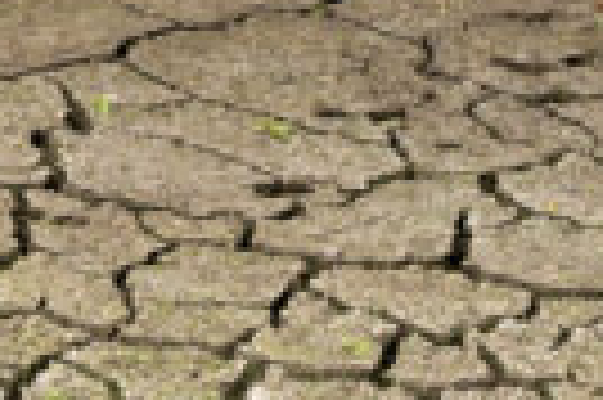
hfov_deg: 11.8
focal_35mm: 170
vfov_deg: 7.8
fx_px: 2844
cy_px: -274
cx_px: -140
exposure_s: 1/200
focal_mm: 24
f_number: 10
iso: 100
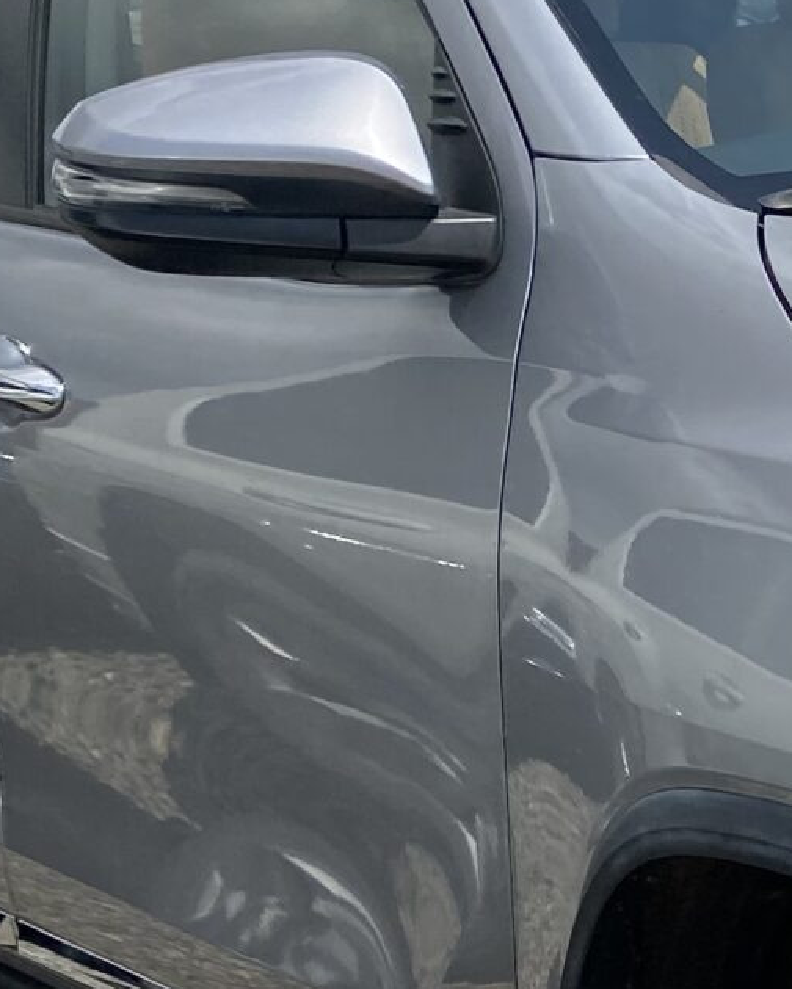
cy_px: 994
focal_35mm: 103
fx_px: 3017
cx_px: 1463
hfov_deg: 13.3
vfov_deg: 18.2
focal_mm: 4.25
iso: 32
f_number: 1.8
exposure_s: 1/3610
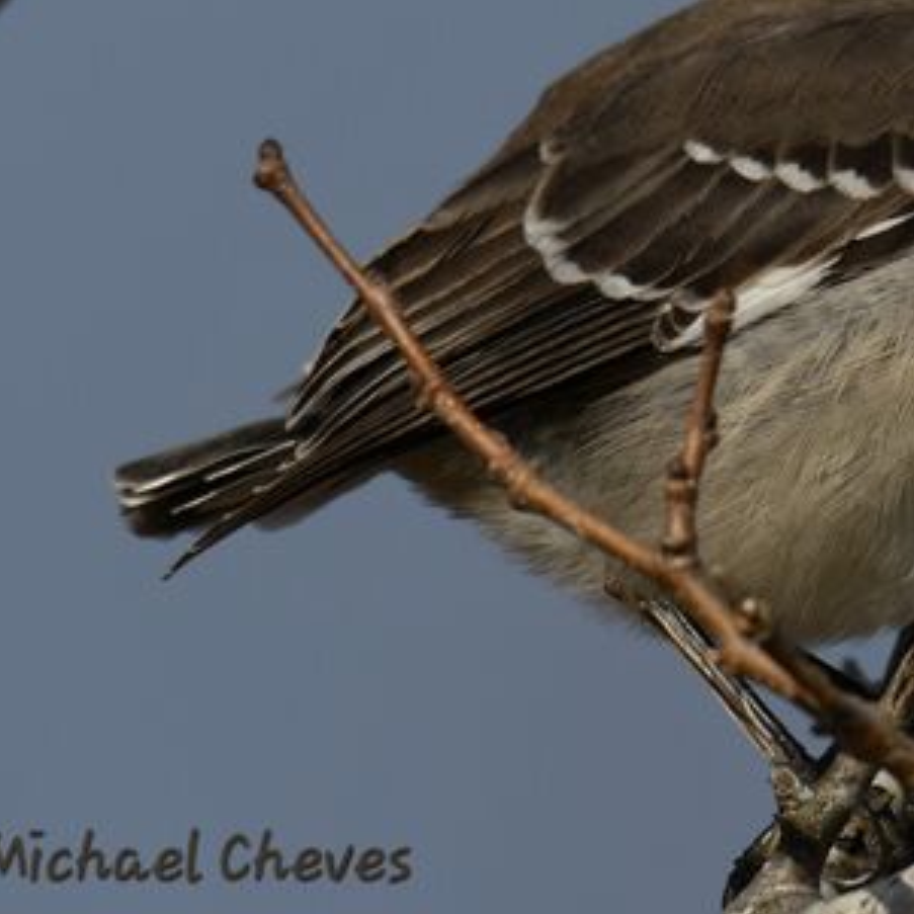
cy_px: 351
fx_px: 32412
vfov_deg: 1.6
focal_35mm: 1085
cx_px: 820
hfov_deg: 1.6
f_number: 7.1
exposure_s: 1/833
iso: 110
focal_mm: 600
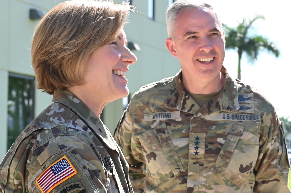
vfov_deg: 11.0
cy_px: 95
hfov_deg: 16.3
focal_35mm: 124
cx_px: 269
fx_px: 1002
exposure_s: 1/200
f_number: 7.1
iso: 160
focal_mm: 55
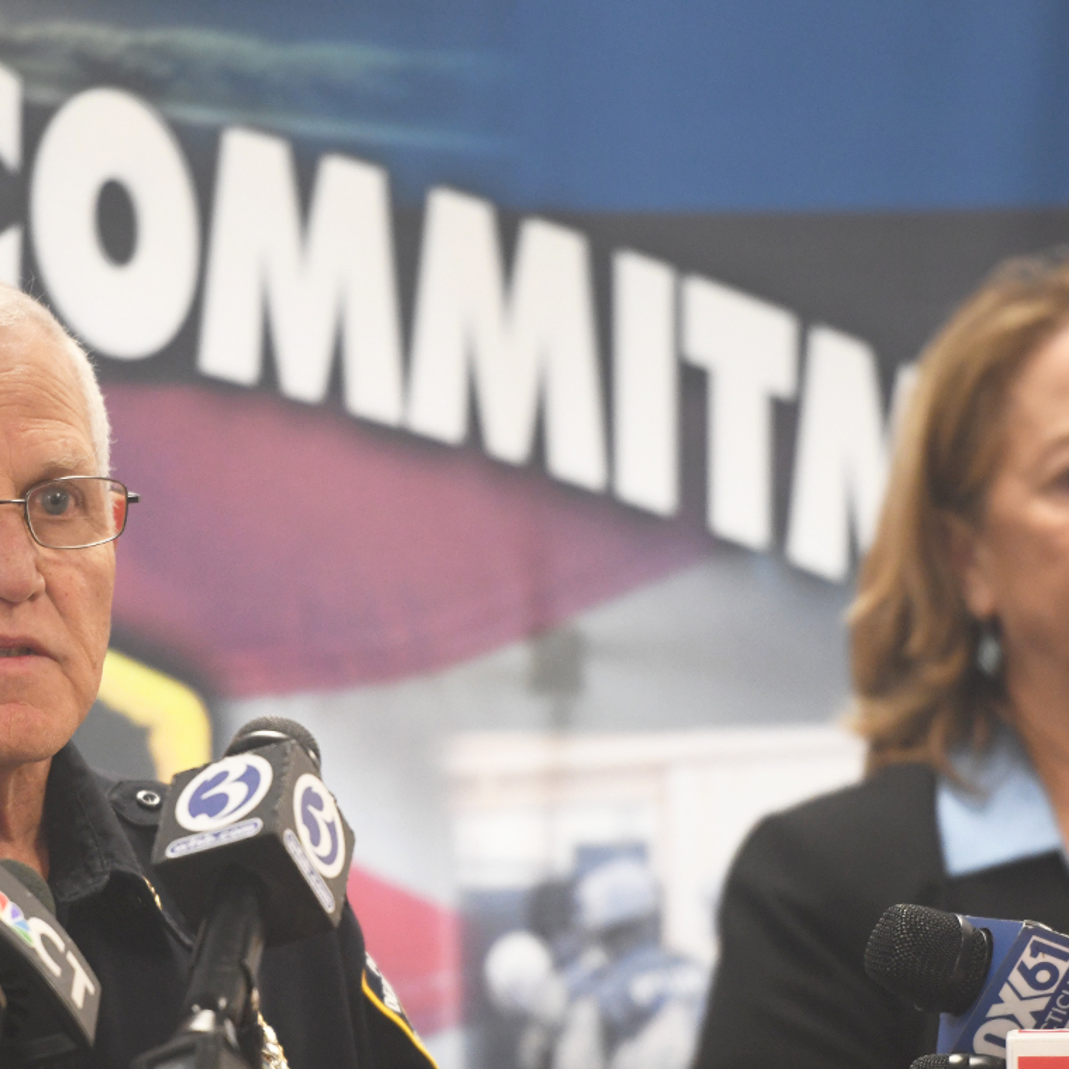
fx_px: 14080
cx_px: 293
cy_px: 839
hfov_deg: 4.3
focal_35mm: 403
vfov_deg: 4.3
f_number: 4.5
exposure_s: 1/200
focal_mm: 200
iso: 1600
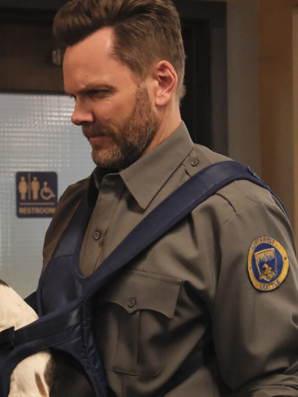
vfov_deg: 16.3
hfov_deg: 12.1
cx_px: -27
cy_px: 247
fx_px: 1388
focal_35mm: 121
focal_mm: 42.7
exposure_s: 1/125
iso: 12800
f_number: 2.8
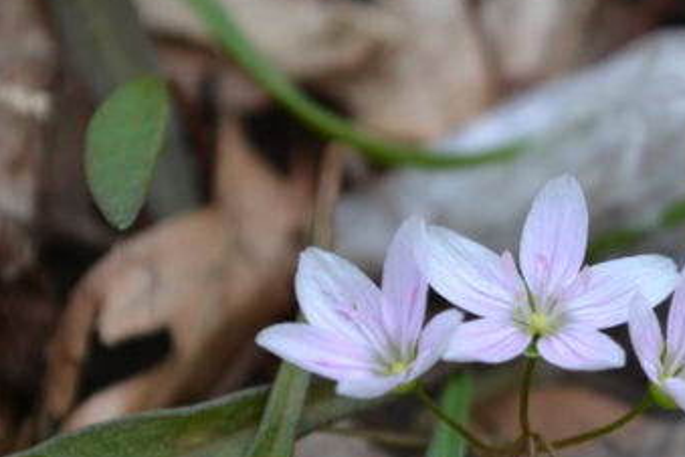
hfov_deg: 10.9
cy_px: 374
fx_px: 3560
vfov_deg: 7.3
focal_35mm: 187
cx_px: 578
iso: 720
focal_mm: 55
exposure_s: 1/500
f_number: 5.6
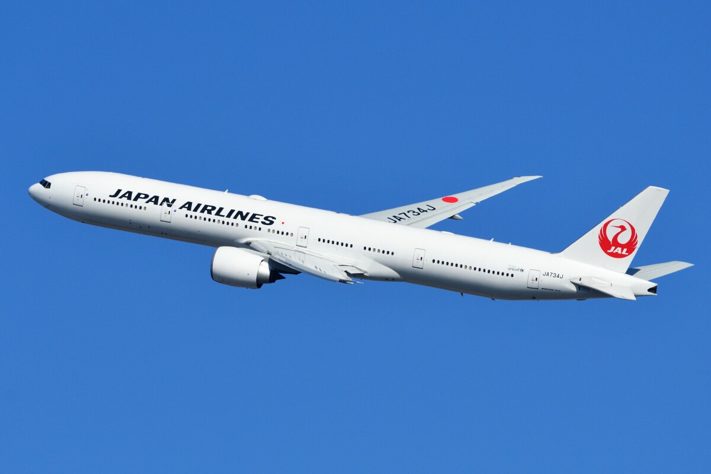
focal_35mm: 720
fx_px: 14219
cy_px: 237
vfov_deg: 1.9
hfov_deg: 2.9
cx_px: 356
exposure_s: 1/1250
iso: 250
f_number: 8
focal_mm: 480
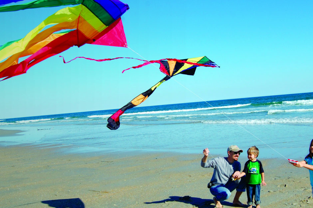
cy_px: 114
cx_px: 187
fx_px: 382
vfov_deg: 30.4
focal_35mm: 44
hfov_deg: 44.3
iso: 200
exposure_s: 1/400
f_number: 10
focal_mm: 18
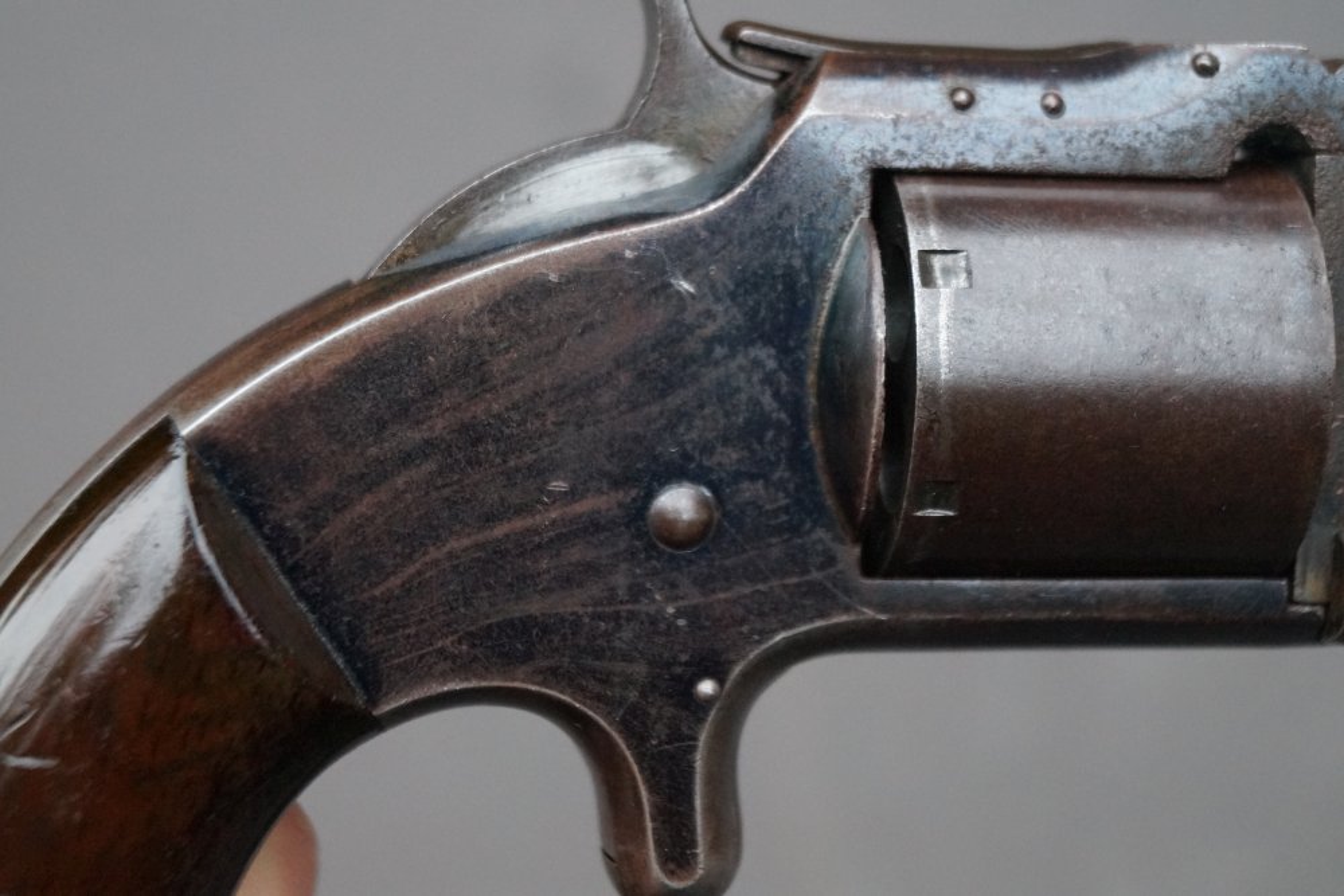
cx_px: 672
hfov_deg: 24.6
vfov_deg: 16.6
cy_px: 448
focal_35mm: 82
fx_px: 3080
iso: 3200
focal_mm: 55
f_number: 5.6
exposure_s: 1/100
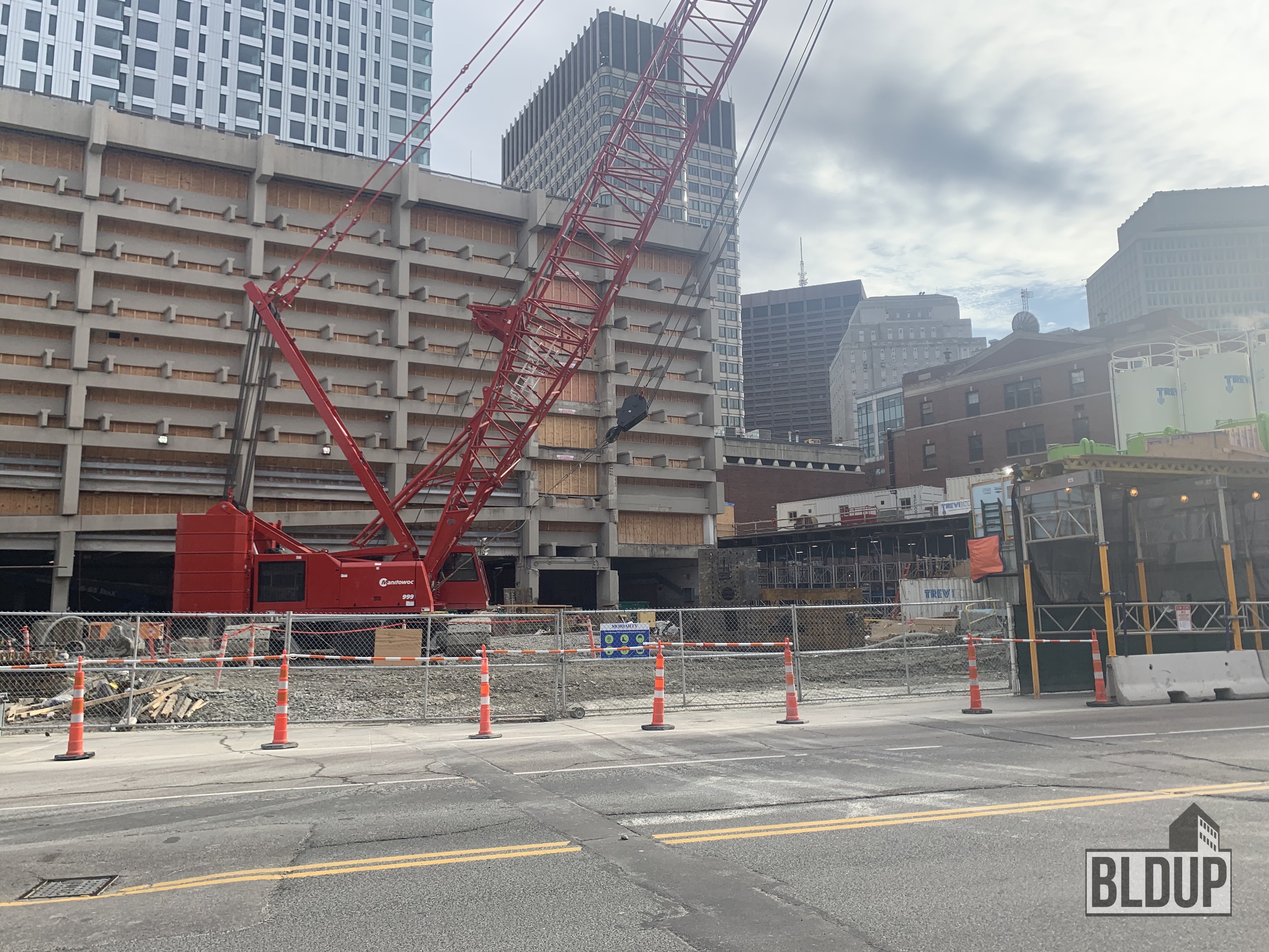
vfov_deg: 53.1
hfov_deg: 67.3
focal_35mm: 26
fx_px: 953
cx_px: 634
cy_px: 476
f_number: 1.8
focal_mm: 4.25
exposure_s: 1/1513
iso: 25
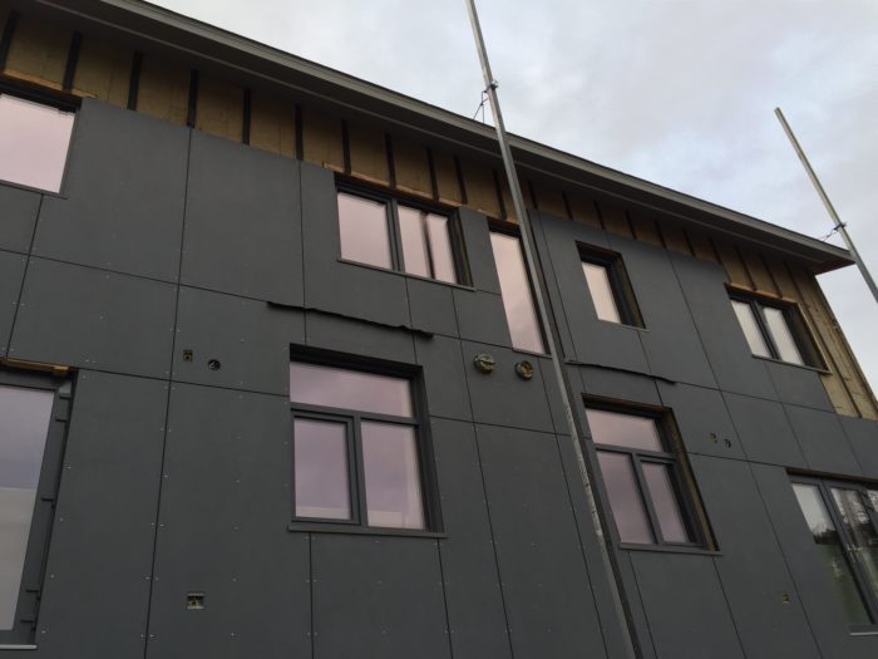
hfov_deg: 61.7
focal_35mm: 29
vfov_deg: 48.2
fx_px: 736
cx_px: 439
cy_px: 330
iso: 32
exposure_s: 1/120
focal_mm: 4.15
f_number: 2.2
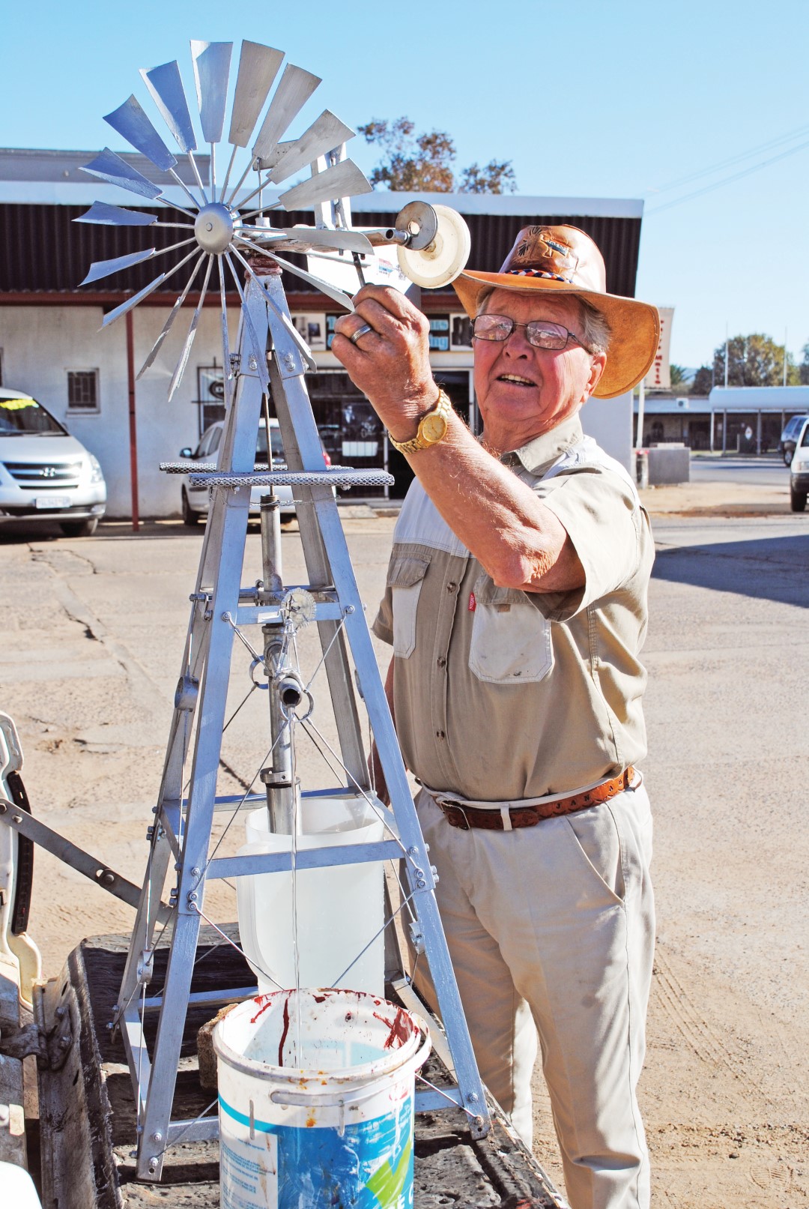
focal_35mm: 48
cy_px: 604
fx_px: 1613
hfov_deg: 28.2
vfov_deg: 41.1
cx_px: 404
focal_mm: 32
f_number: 8
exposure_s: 1/250
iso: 100
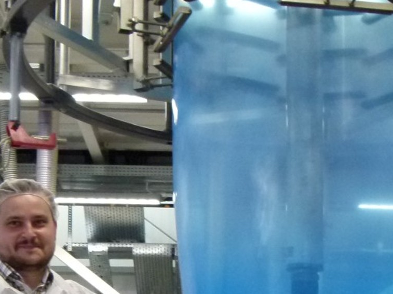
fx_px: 1089
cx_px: 277
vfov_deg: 14.6
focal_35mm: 96
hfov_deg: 20.3
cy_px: 399
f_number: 3
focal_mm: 6.1
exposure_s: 1/50
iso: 400
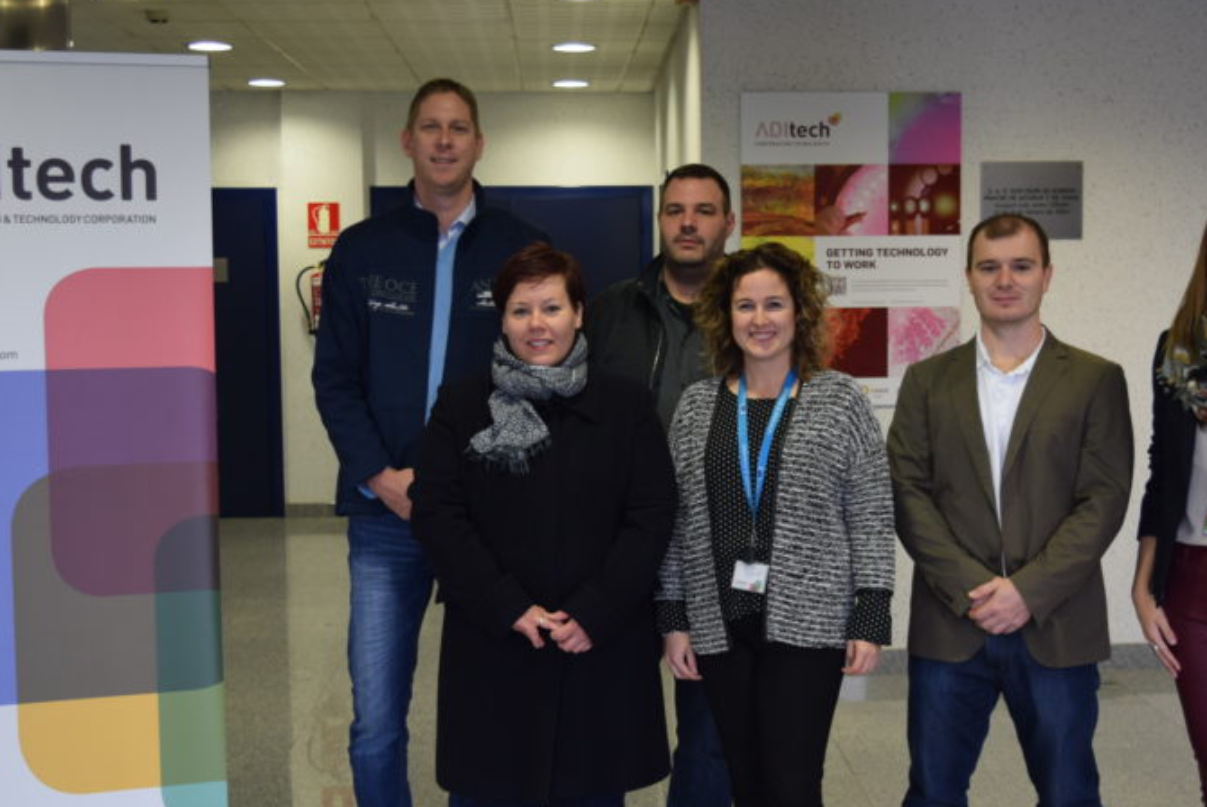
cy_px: 432
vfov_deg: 24.7
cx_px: 695
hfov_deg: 36.1
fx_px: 1846
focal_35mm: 55
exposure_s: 1/30
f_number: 4
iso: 500
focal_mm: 24
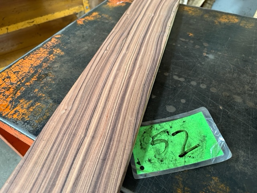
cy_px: 96
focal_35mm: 24
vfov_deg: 56.8
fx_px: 178
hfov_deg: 71.6
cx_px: 128
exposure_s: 1/88
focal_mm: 6.86
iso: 250
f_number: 1.78
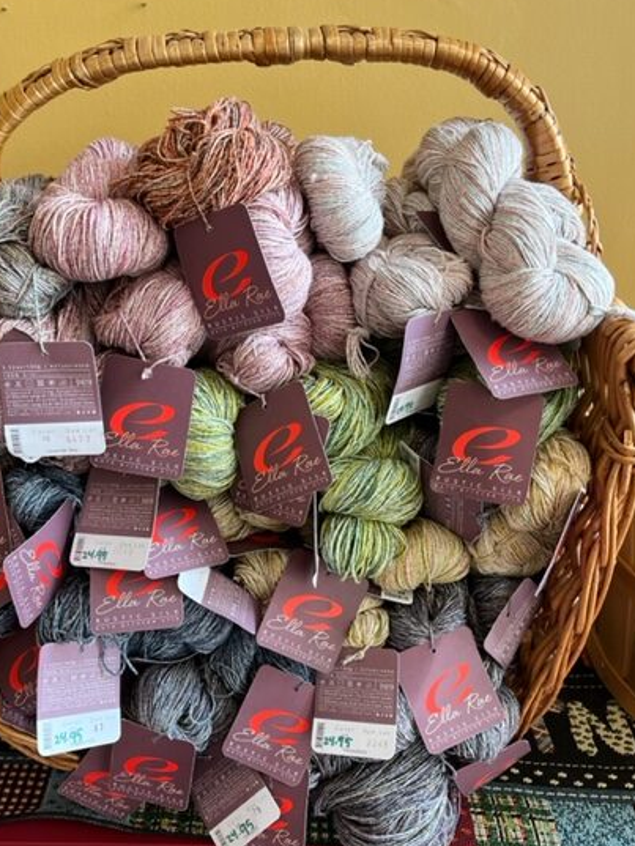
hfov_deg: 45.4
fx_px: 758
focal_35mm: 31
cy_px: 481
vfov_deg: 58.1
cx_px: 279
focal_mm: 5.1
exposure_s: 1/60
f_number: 1.6
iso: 64
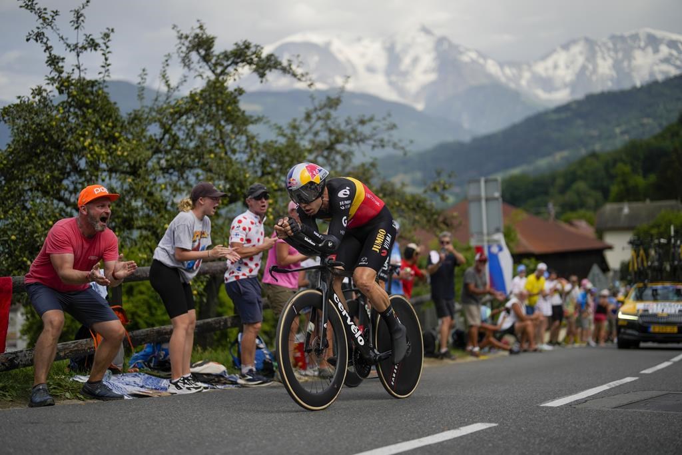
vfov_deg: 27.0
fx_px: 947
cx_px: 341
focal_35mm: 50
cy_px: 228
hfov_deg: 39.6
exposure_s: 1/12800
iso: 100
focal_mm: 50
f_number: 1.2
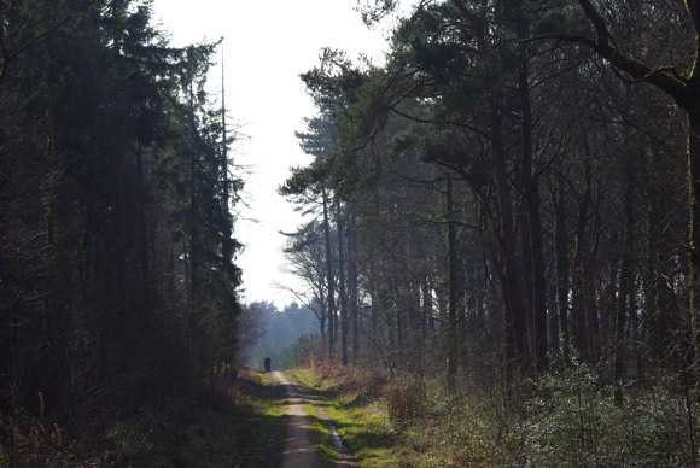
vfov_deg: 11.4
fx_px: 2336
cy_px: 234
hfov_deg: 17.0
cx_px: 350
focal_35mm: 120
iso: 400
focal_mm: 80
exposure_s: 1/1000
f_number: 11
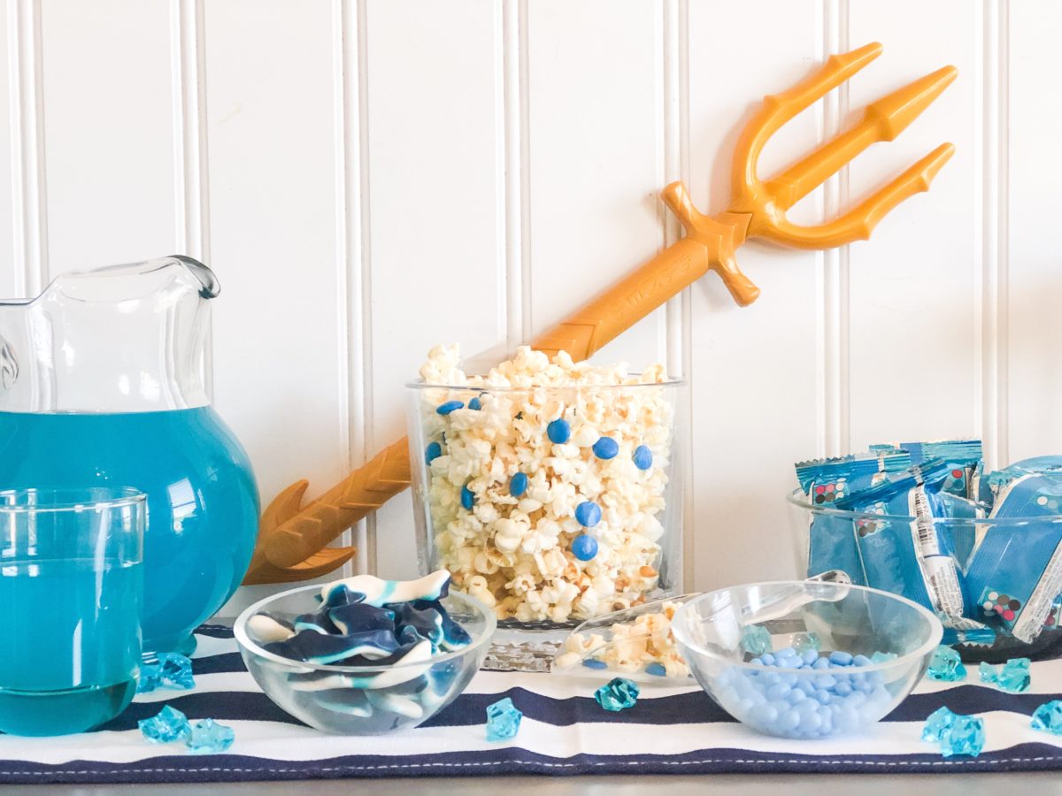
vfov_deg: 25.7
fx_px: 1749
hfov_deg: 33.8
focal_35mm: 57
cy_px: 398
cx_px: 531
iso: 125
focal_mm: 6.6
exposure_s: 1/30
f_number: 2.8
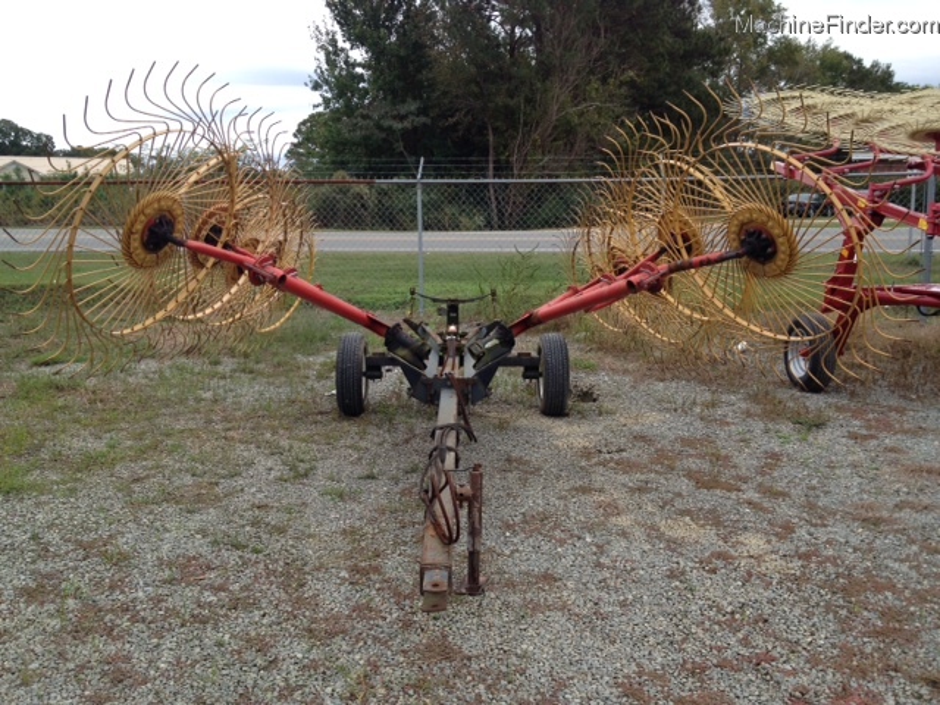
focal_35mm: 35
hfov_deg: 52.6
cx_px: 470
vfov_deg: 40.7
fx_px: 950
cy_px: 352
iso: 50
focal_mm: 4.28
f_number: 2.4
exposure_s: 1/476
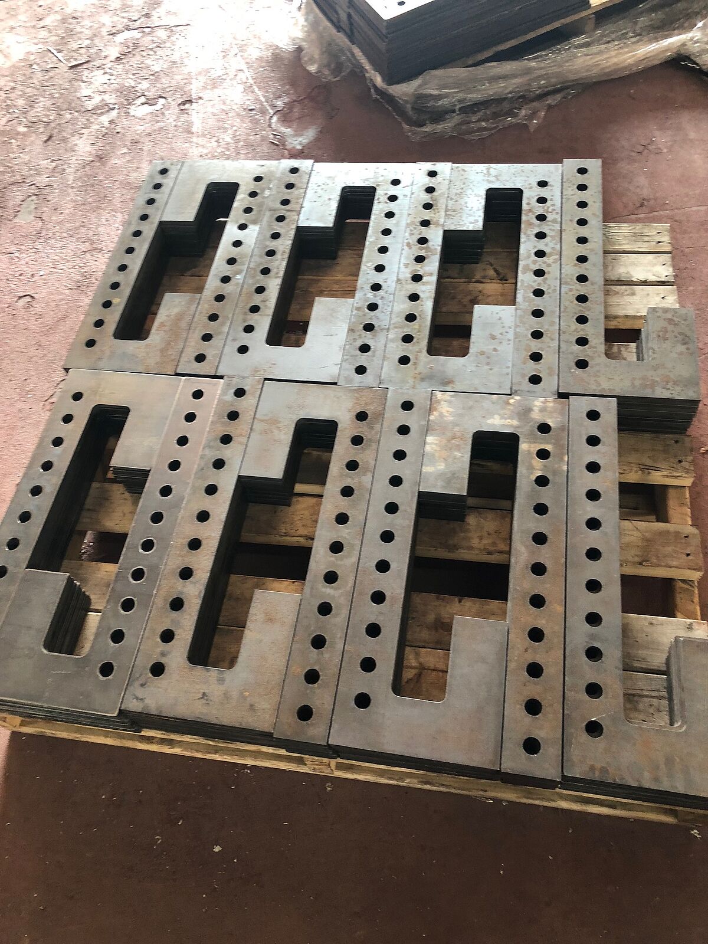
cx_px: 354
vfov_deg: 63.4
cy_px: 472
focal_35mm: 28
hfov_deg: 49.7
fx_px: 764
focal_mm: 4
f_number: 1.8
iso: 40
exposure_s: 1/24
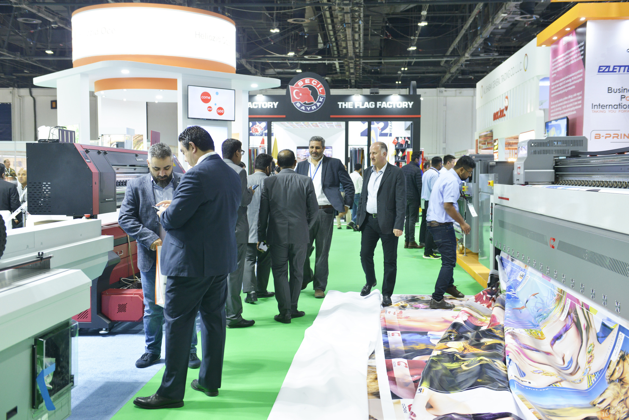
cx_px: 314
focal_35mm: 42
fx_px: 734
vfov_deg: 31.9
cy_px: 210
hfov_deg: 46.4
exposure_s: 1/60
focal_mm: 42
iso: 1000
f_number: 4
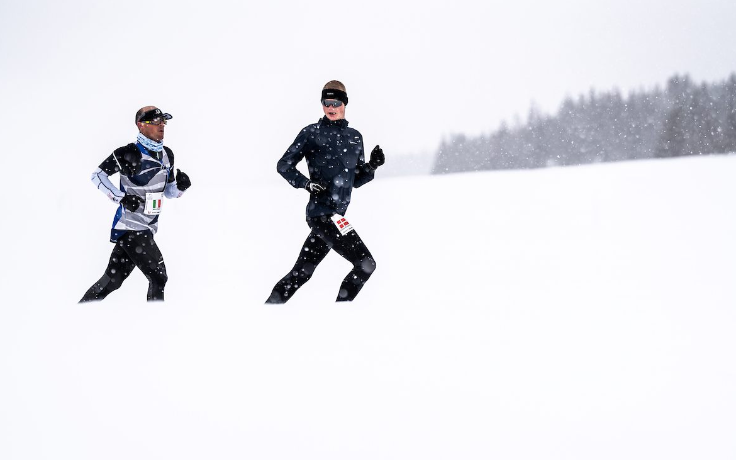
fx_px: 4192
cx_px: 374
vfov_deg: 6.3
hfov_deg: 10.0
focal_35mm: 209
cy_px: 240
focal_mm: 200
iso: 400
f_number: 4
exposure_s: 1/5000
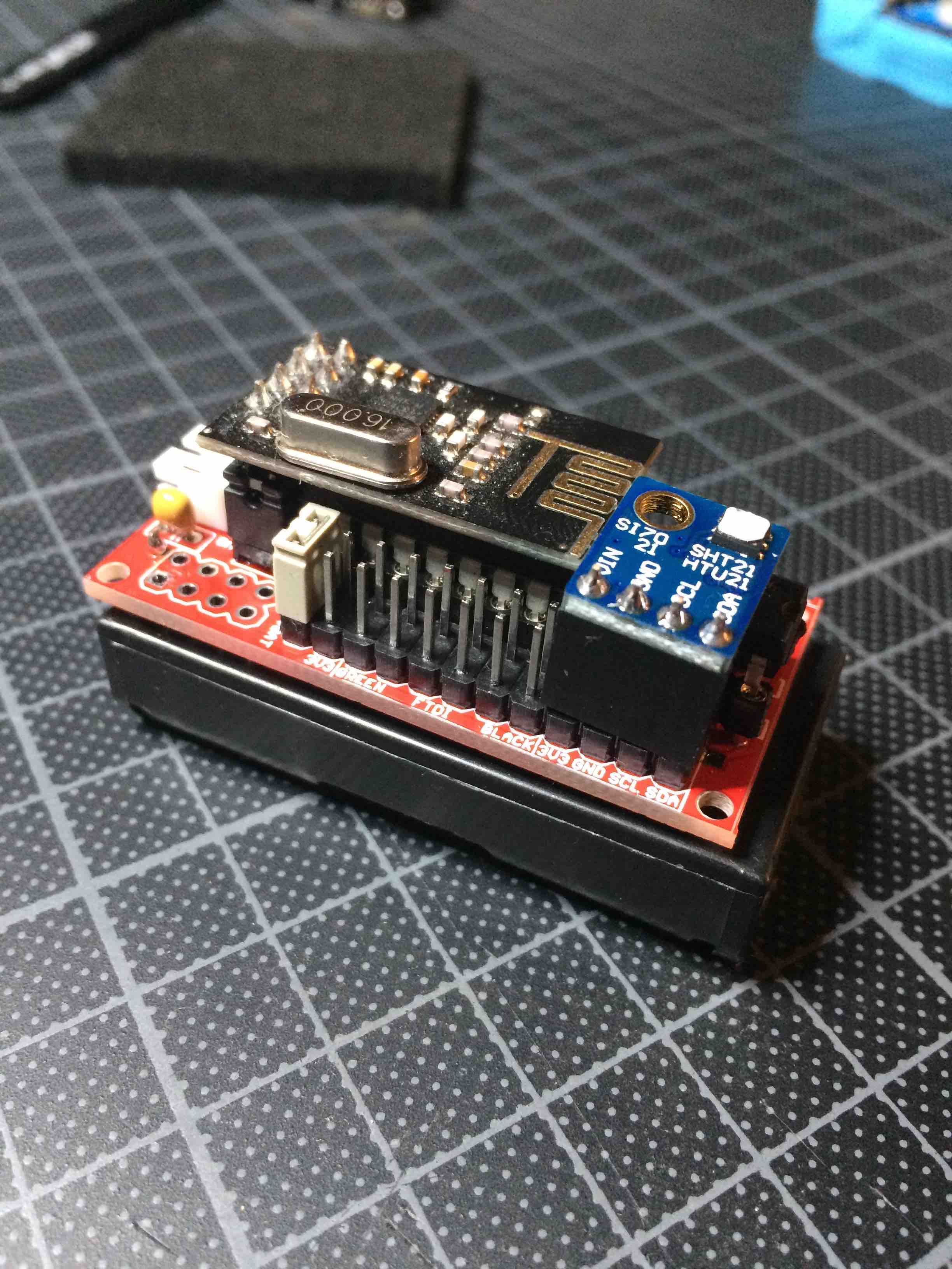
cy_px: 634
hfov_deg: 48.2
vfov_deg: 61.7
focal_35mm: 29
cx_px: 476
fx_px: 1063
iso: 250
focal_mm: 4.15
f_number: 2.2
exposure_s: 1/20
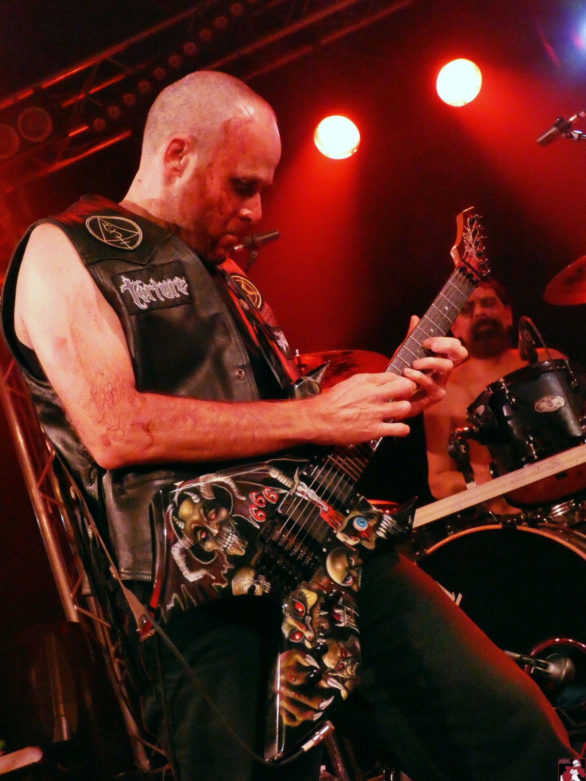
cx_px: 293
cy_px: 390
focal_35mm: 66
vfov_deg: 29.4
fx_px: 1490
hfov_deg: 22.3
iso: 2500
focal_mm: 11.9
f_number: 4.2
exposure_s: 1/125
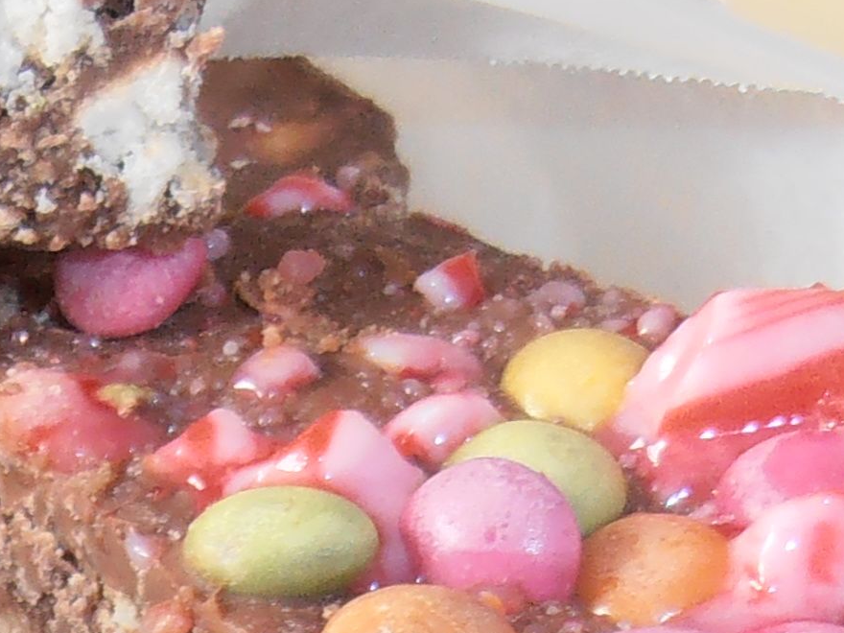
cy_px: 1046
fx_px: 2853
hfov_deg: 16.1
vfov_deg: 11.9
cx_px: -202
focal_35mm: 117
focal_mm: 4.2
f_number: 3
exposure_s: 1/30
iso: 125
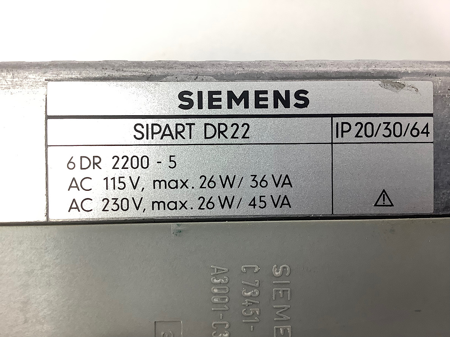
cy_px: 168
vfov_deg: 45.4
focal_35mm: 31
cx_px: 225
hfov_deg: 58.3
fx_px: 403
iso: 100
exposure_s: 1/50
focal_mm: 3.3
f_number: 2.4
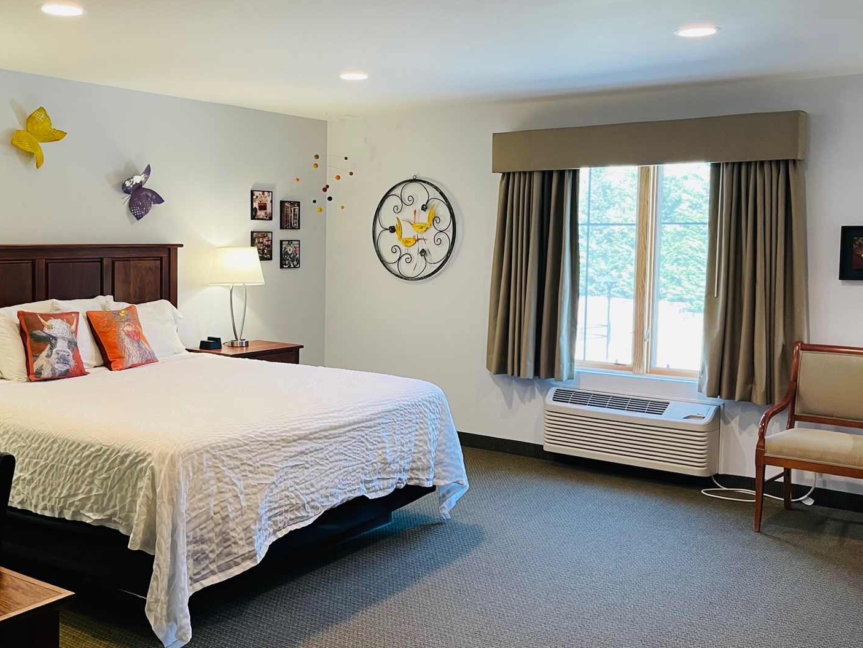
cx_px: 342
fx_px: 923
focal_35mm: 37
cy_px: 293
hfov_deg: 49.8
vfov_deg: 38.6
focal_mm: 5.1
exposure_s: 1/60
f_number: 1.6
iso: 100
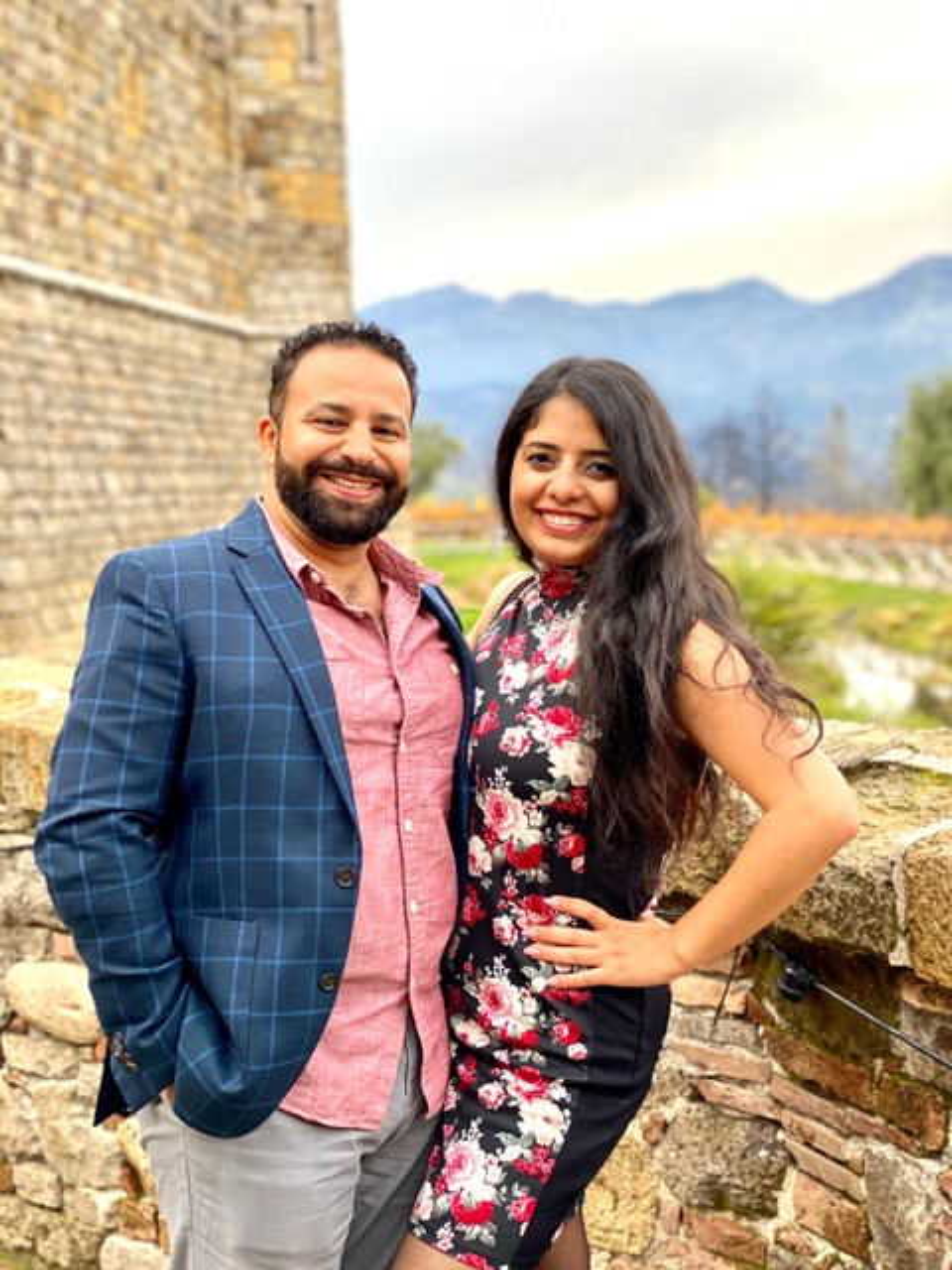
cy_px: 635
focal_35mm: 52
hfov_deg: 28.0
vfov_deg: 36.8
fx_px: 1907
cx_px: 476
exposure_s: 1/122
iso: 40
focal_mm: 6
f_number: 2
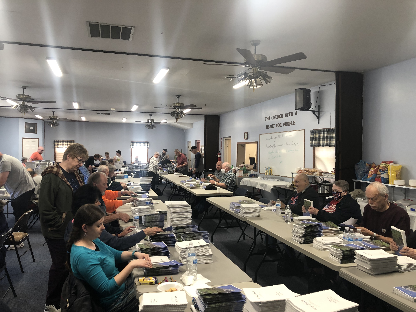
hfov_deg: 63.4
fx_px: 336
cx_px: 208
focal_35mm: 28
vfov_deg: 49.7
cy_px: 156
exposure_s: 1/17
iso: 40
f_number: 1.8
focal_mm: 3.99
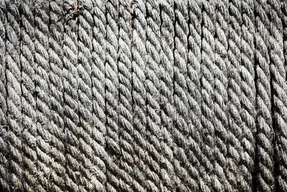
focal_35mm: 200
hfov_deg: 10.3
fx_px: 1595
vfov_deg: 6.9
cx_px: 144
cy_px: 96
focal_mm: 200
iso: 100
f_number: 4.5
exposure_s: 1/500
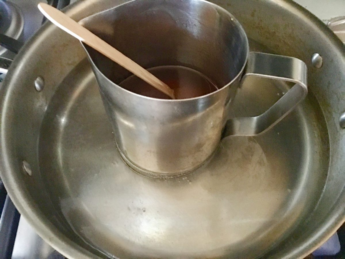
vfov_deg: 48.2
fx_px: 289
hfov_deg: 61.7
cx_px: 172
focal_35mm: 29
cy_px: 130
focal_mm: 4.15
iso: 320
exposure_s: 1/4
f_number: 2.2
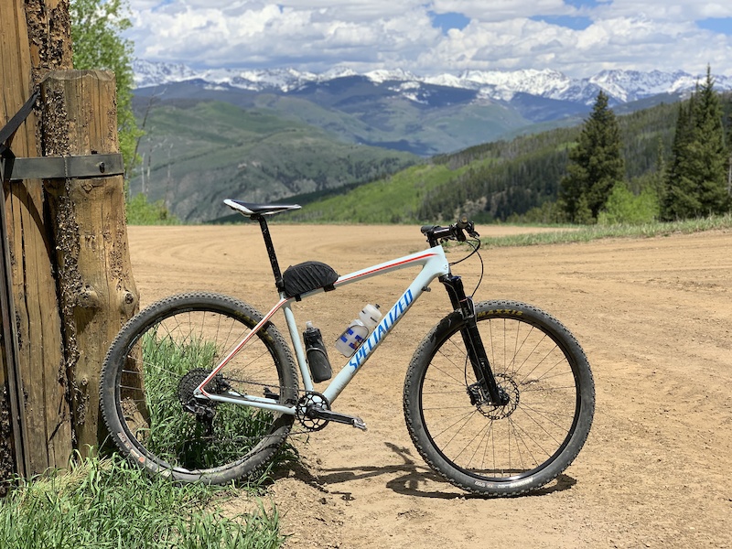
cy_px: 274
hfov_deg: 36.8
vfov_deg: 28.0
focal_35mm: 52
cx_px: 366
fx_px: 1100
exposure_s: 1/1295
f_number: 2.4
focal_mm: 6
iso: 16
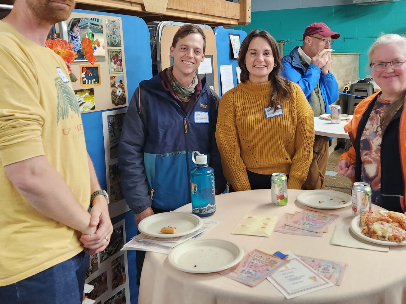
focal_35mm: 36
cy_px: 111
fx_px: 422
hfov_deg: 51.1
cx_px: 237
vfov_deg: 39.3
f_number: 1.8
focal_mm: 5.4
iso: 640
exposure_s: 1/120
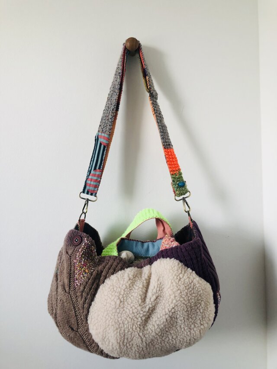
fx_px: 299
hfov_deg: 49.8
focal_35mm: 28
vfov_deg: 63.4
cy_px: 184
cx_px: 138
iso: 20
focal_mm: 3.99
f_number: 1.8
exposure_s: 1/40
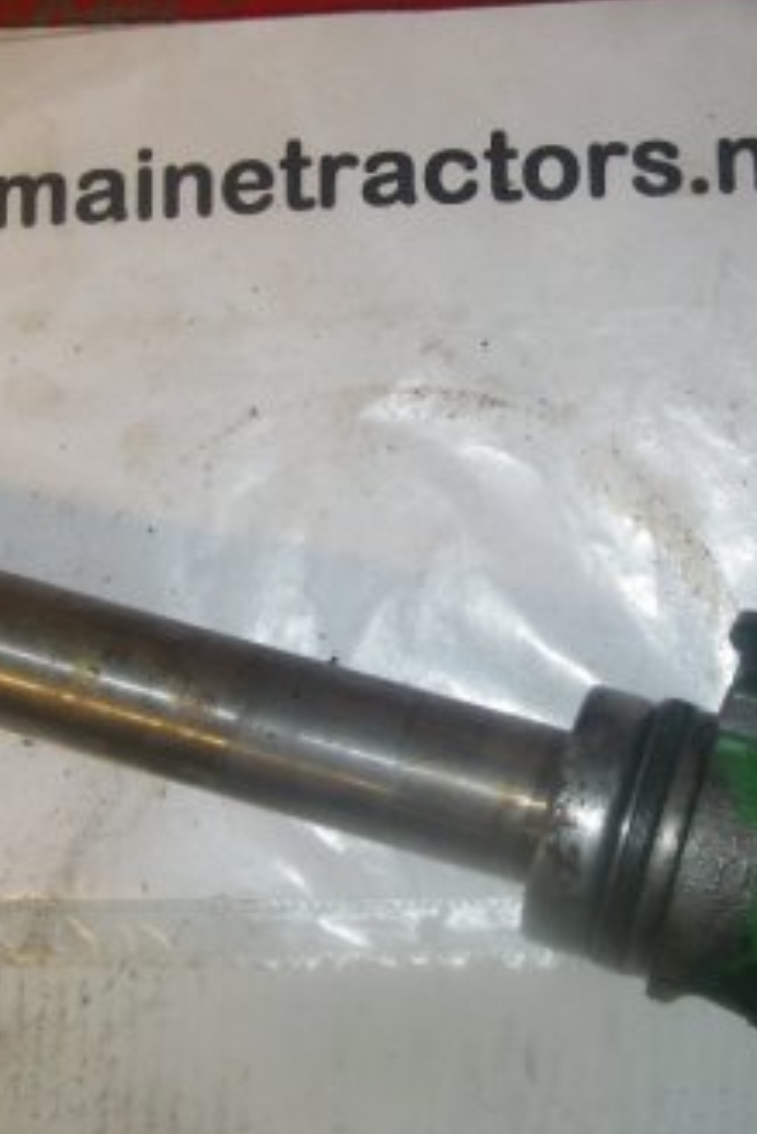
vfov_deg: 36.9
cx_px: 442
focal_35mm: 54
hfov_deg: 25.1
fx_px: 1701
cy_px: 560
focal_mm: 6.3
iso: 200
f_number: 3.3
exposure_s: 1/40
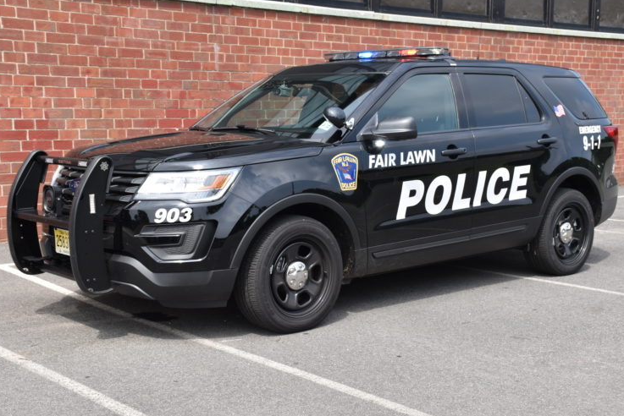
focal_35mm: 50
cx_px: 316
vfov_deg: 27.0
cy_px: 205
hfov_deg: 39.6
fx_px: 867
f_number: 8
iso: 200
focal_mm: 32
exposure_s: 1/250
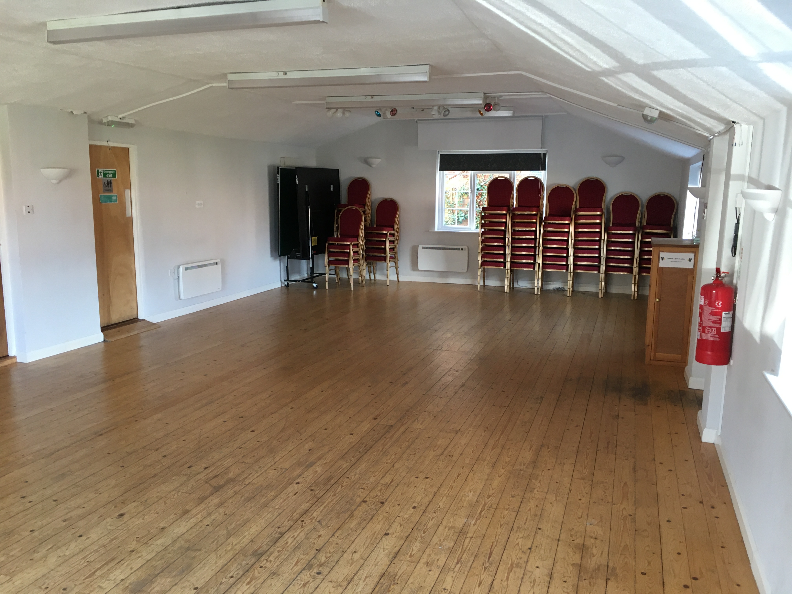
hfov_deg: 61.7
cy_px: 297
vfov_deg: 48.2
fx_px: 664
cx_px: 396
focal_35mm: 29
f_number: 2.2
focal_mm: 4.15
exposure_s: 1/33
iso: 100
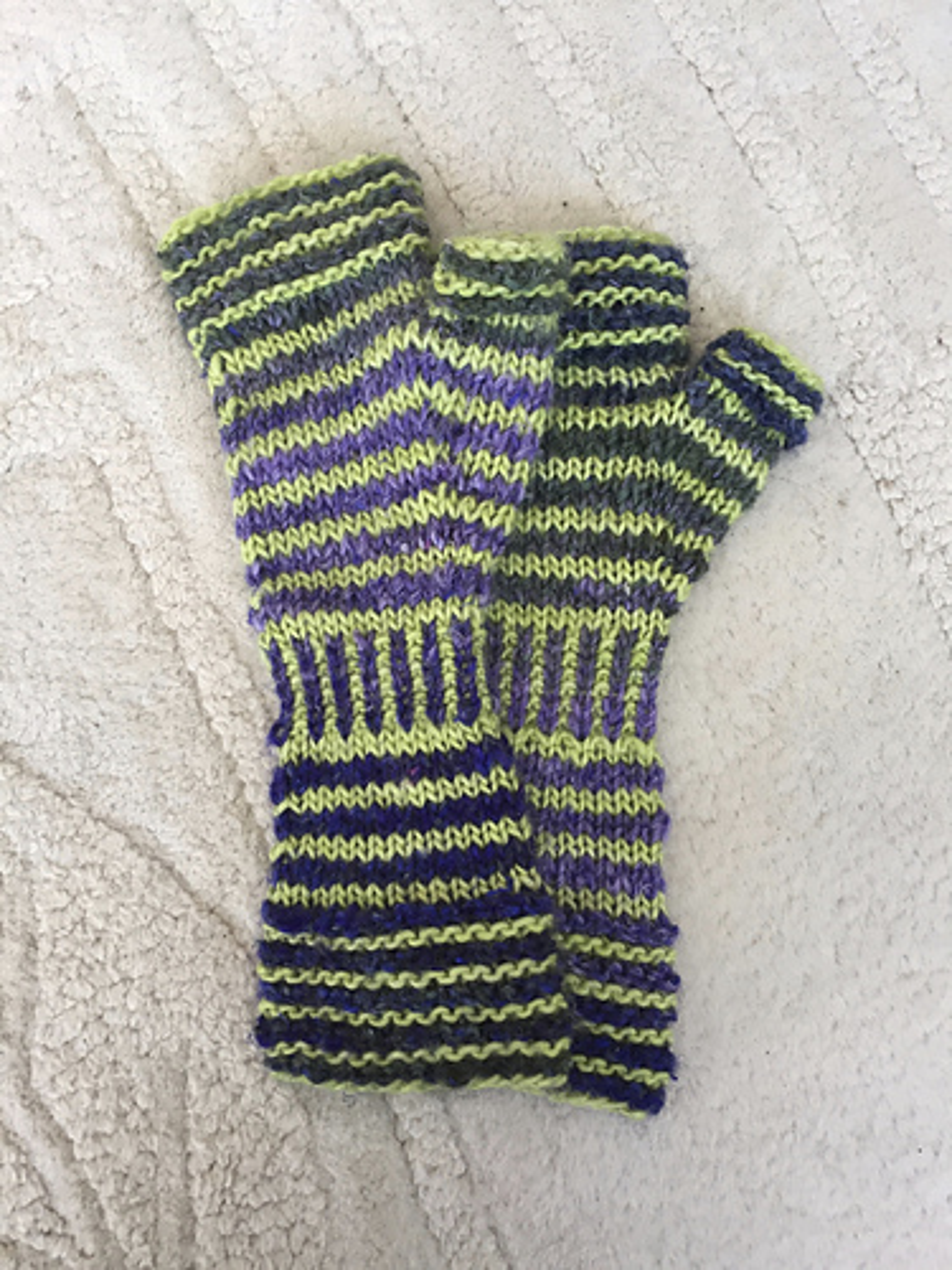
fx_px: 1063
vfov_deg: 61.7
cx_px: 476
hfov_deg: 48.2
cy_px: 635
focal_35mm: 29
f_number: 2.2
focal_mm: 4.15
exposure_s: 1/30
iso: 64
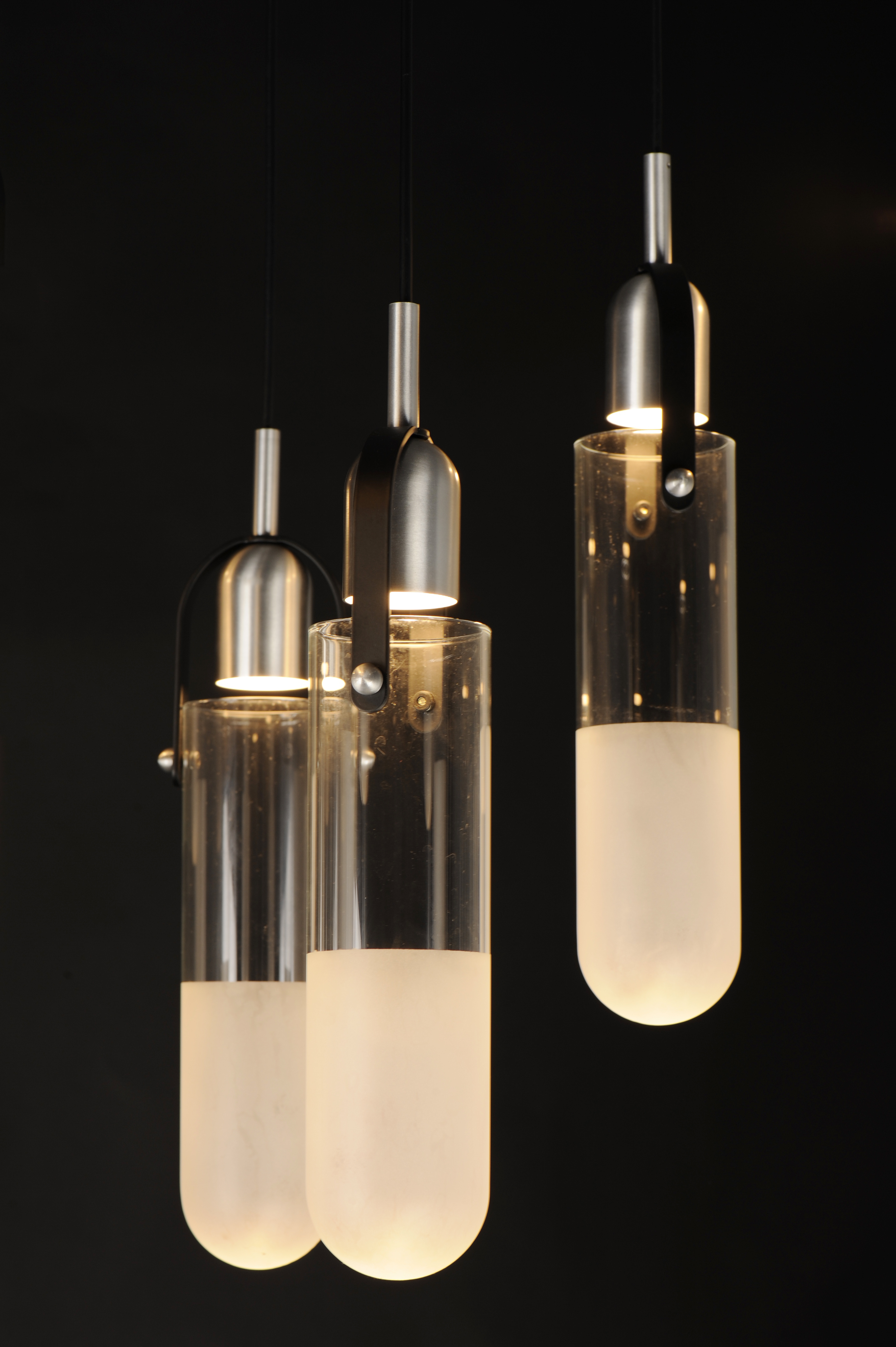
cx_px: 448
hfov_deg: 13.0
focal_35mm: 105
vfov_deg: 19.5
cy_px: 674
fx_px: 3925
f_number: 11
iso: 200
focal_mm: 105
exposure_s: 1/20
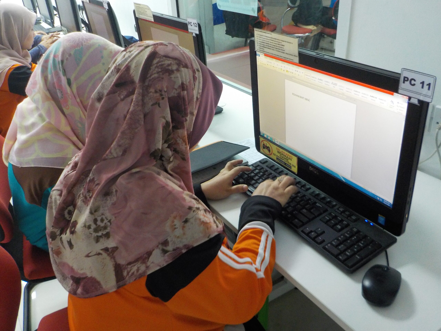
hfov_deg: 60.0
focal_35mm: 30
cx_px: 220
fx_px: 382
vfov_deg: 46.8
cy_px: 166
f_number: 3.3
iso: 400
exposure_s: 1/25
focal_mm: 4.1
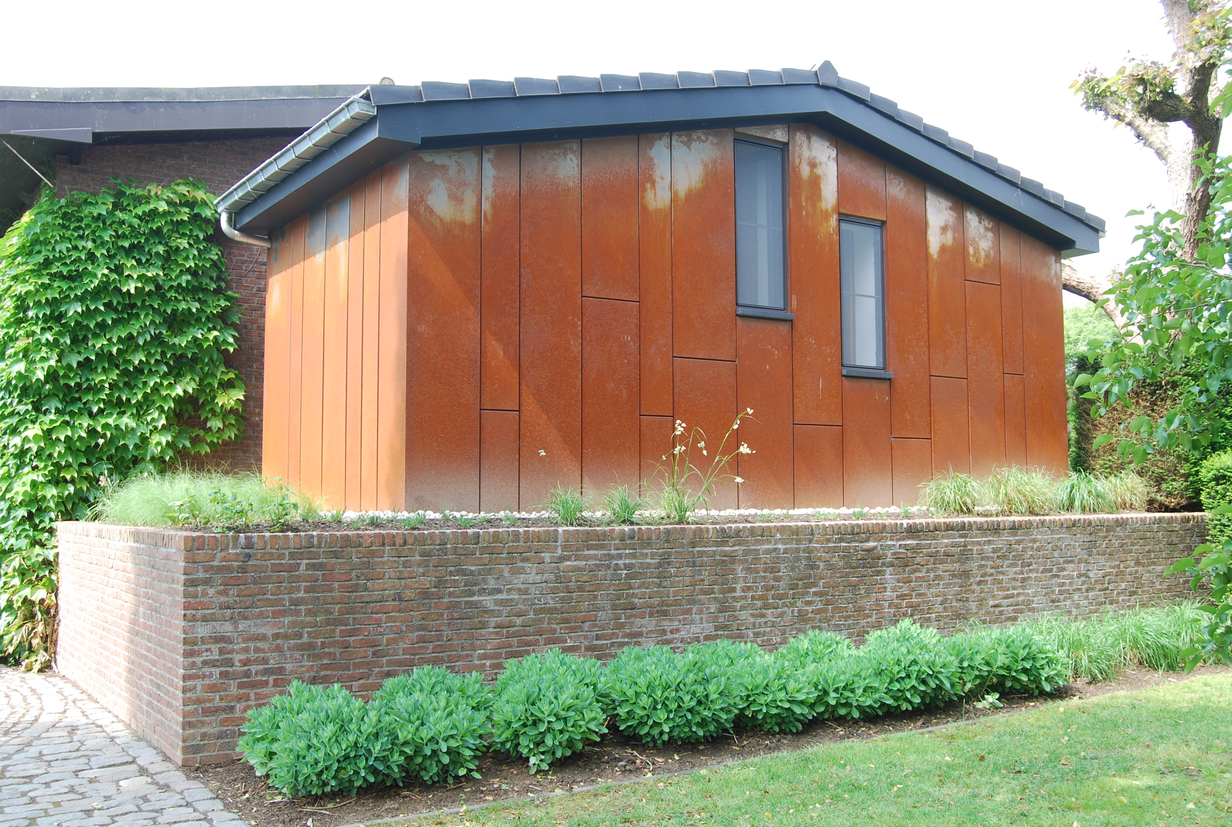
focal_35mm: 34
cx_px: 616
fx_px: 1183
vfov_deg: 38.5
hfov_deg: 55.0
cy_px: 414
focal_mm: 23
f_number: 8
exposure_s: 1/60
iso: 140
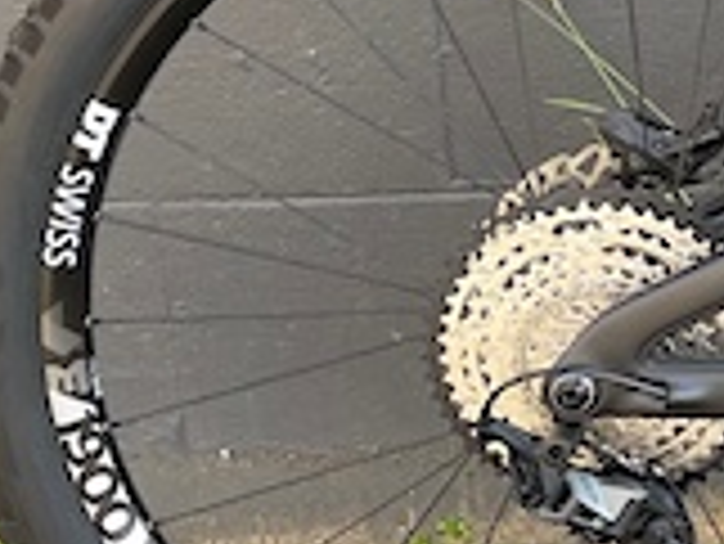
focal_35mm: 129
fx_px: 2700
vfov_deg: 11.3
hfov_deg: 12.6
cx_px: 1614
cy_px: -90
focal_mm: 4.2
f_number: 1.6
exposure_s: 1/142
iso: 32
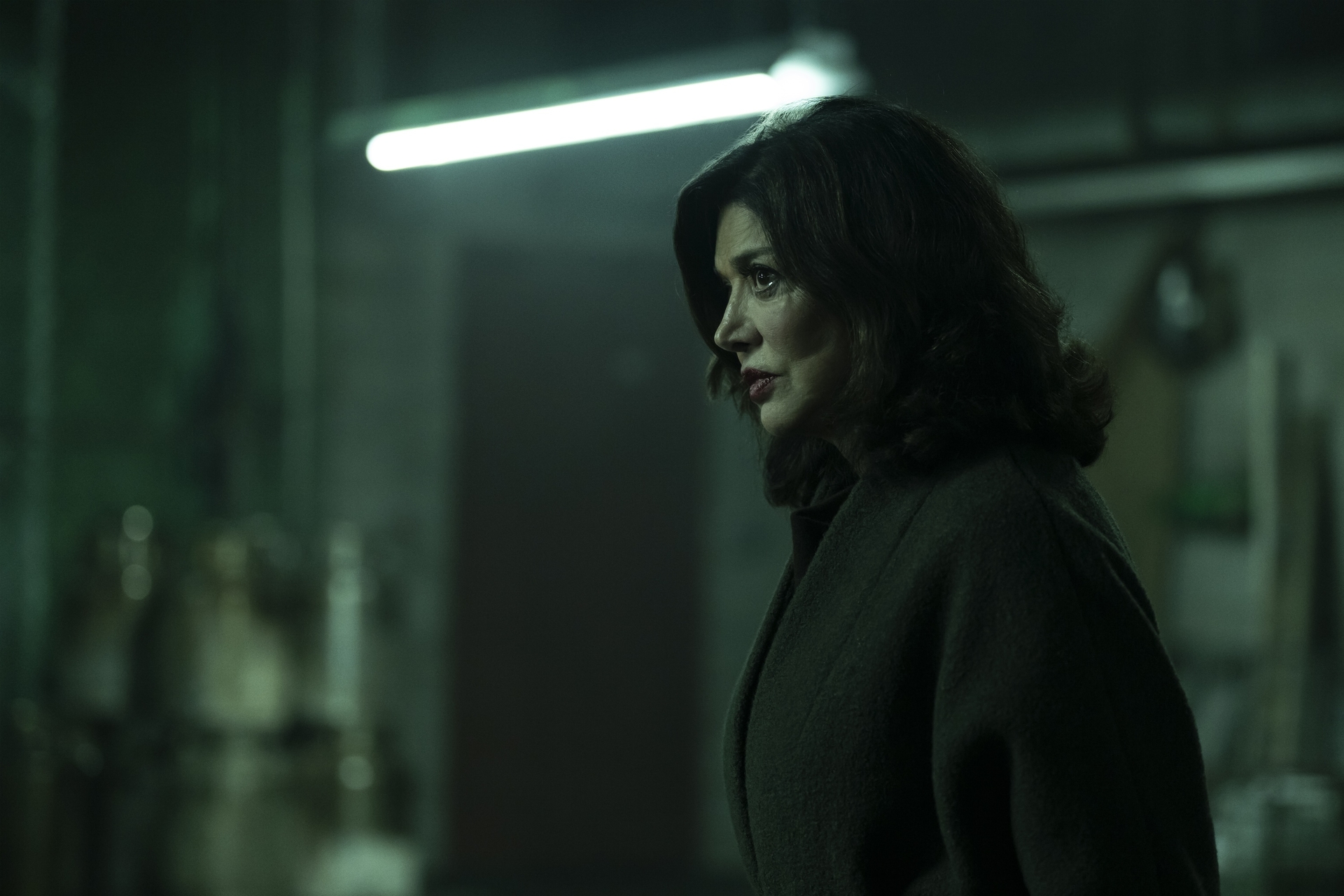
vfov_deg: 13.4
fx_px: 3808
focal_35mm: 102
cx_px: 672
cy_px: 448
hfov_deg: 20.0
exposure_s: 1/200
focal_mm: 102
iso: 3200
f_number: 2.8
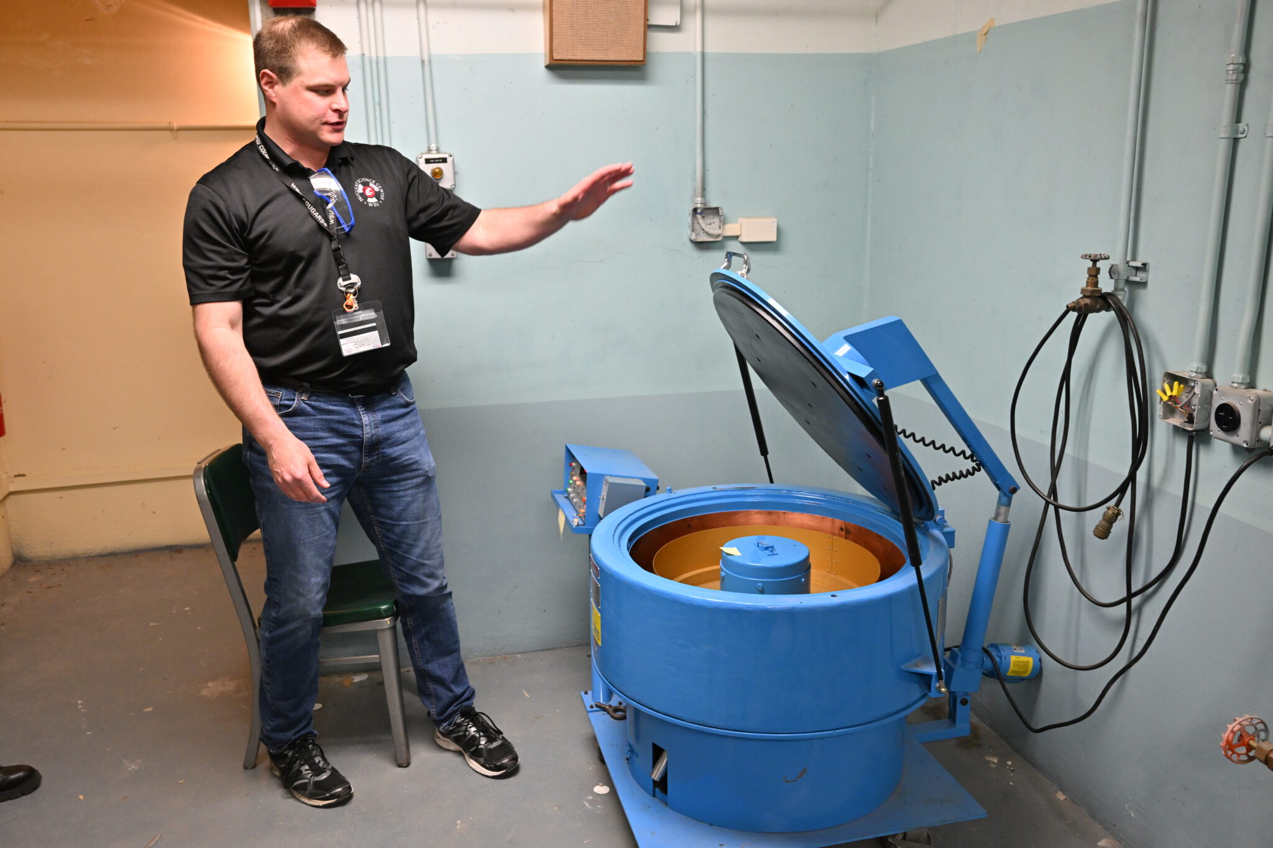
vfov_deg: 43.6
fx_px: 1061
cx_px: 636
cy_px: 424
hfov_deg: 61.9
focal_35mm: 30
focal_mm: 30
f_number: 4
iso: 1600
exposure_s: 1/160
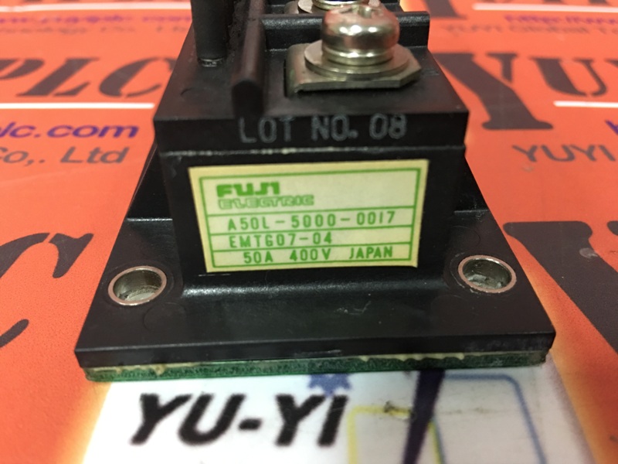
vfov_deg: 48.2
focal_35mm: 29
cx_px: 309
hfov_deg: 61.7
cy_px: 232
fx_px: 518
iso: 80
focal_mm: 4.15
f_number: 2.2
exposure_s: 1/4
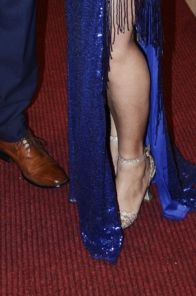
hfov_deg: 14.9
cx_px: 47
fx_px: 747
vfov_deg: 19.1
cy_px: -174
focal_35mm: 91
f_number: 5
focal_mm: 18
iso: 800
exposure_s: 1/60
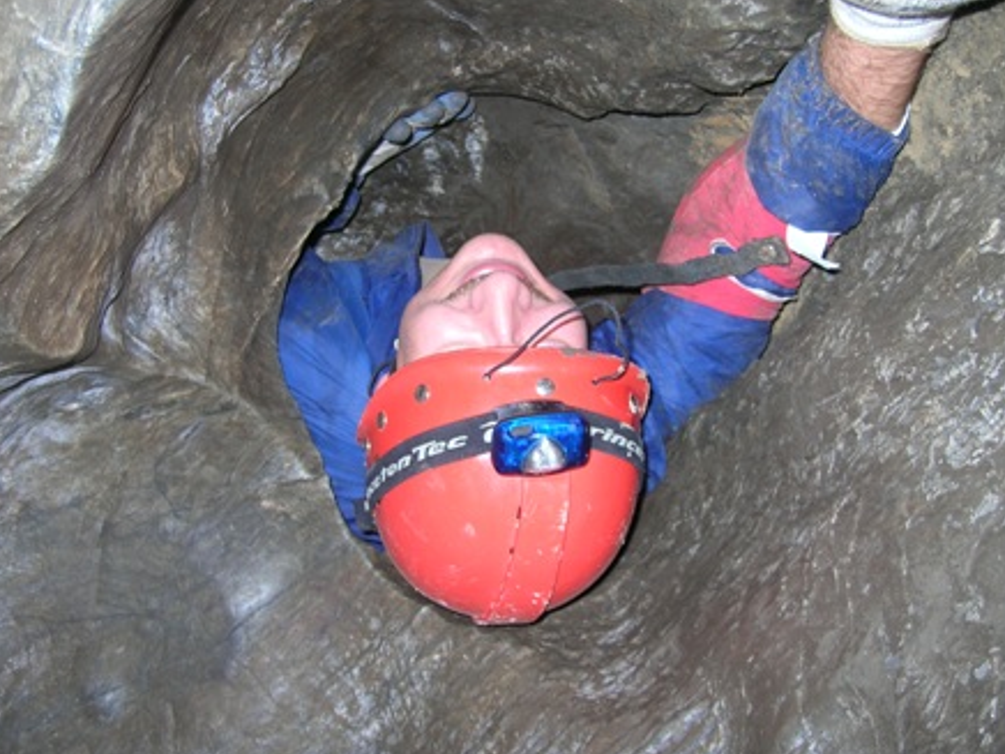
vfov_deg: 38.7
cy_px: 380
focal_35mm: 37
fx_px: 1074
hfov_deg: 50.1
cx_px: 500
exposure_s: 1/60.1
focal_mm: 6
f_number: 2.7
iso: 50
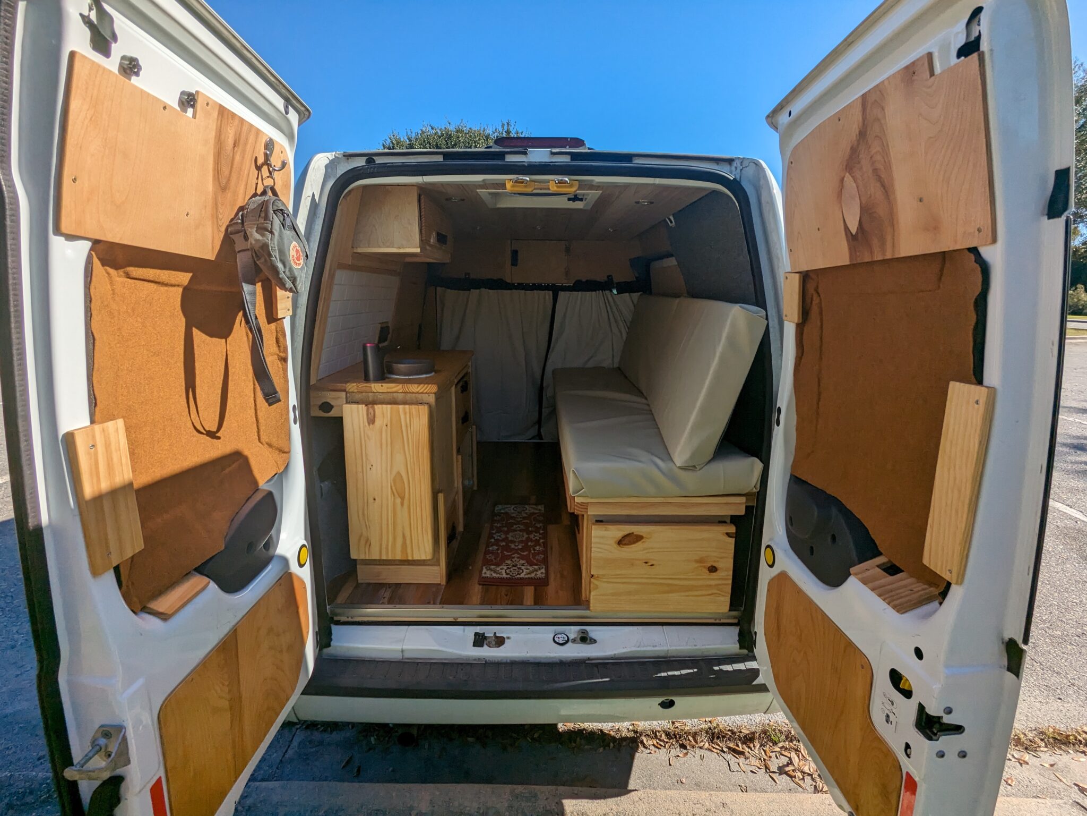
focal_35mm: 16
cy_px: 408
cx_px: 544
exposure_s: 1/2114
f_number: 2.2
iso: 40
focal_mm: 2.35
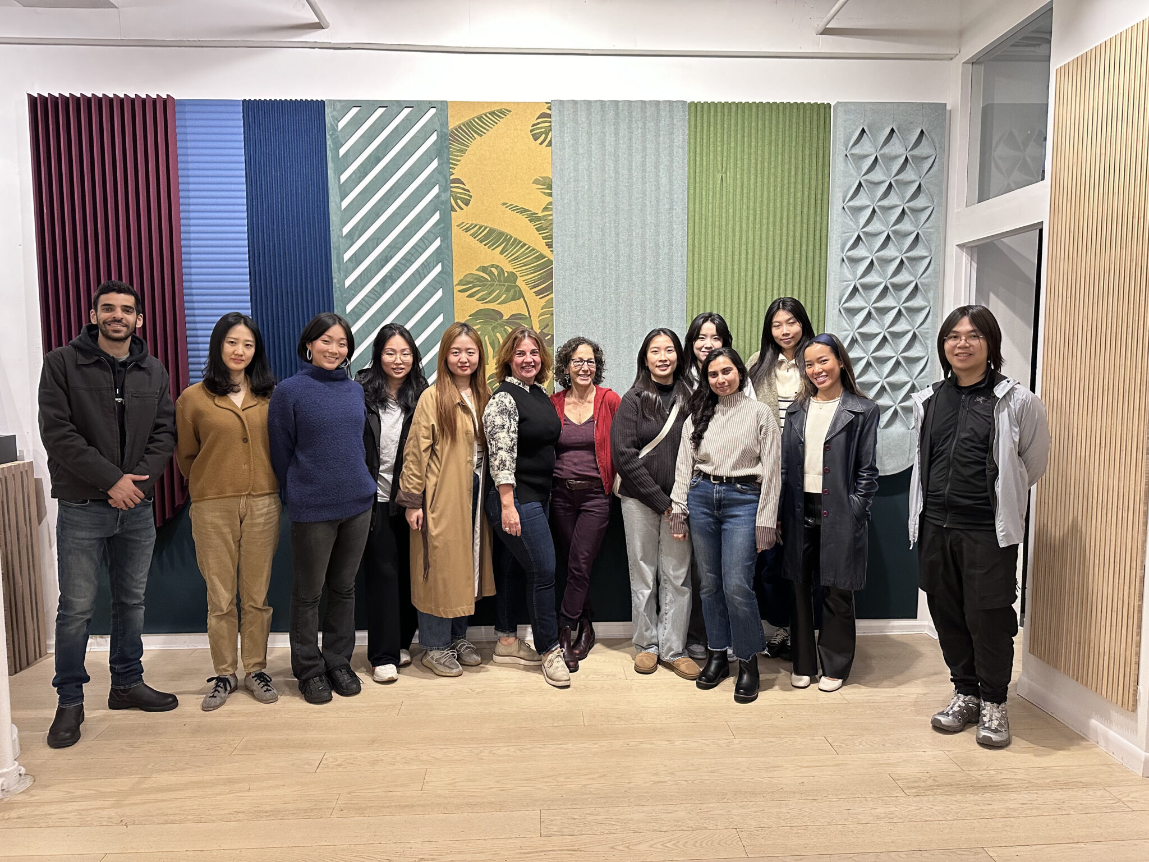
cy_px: 431
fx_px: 797
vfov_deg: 56.8
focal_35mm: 24
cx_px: 574
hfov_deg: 71.6
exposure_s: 1/60
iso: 250
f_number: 1.78
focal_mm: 6.86
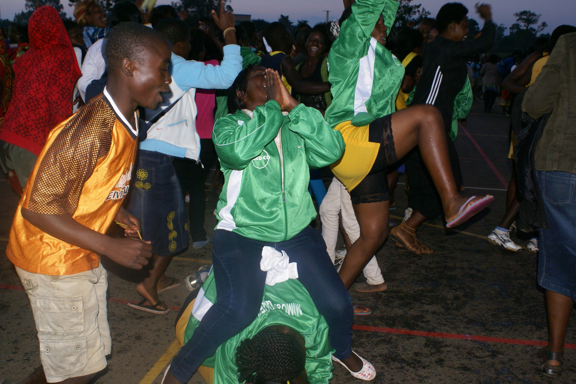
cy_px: 192
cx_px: 288
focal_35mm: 39
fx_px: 624
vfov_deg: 34.2
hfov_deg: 49.6
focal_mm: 26
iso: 400
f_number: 5.6
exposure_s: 1/60
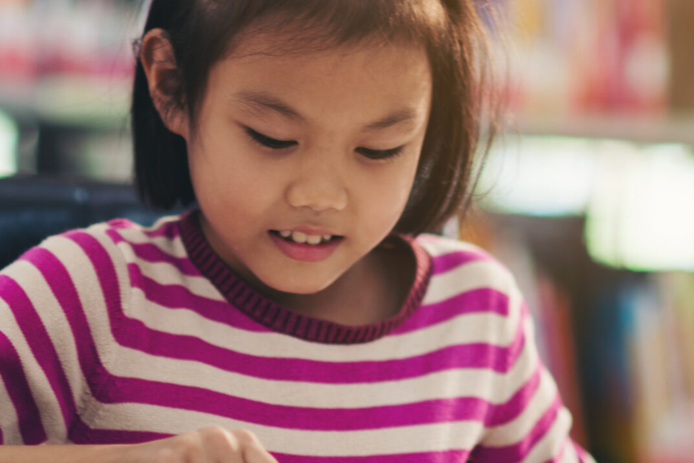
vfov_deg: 5.3
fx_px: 4955
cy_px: 170
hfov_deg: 8.0
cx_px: 336
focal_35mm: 257
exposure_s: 1/125
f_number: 2.2
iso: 250
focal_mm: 135
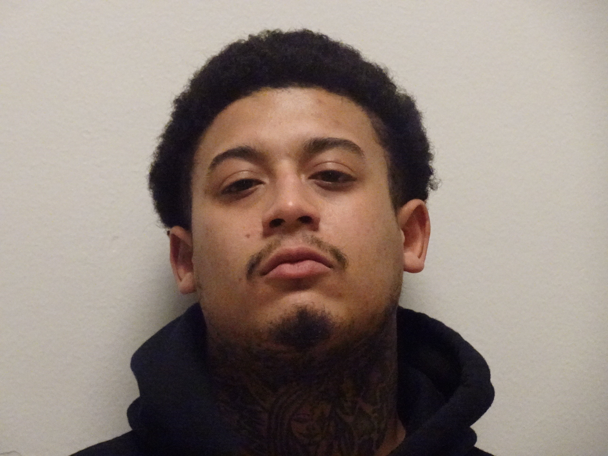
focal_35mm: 225
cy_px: 228
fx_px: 3952
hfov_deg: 8.8
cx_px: 304
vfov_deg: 6.6
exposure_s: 1/50
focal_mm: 36.38
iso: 3200
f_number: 6.3
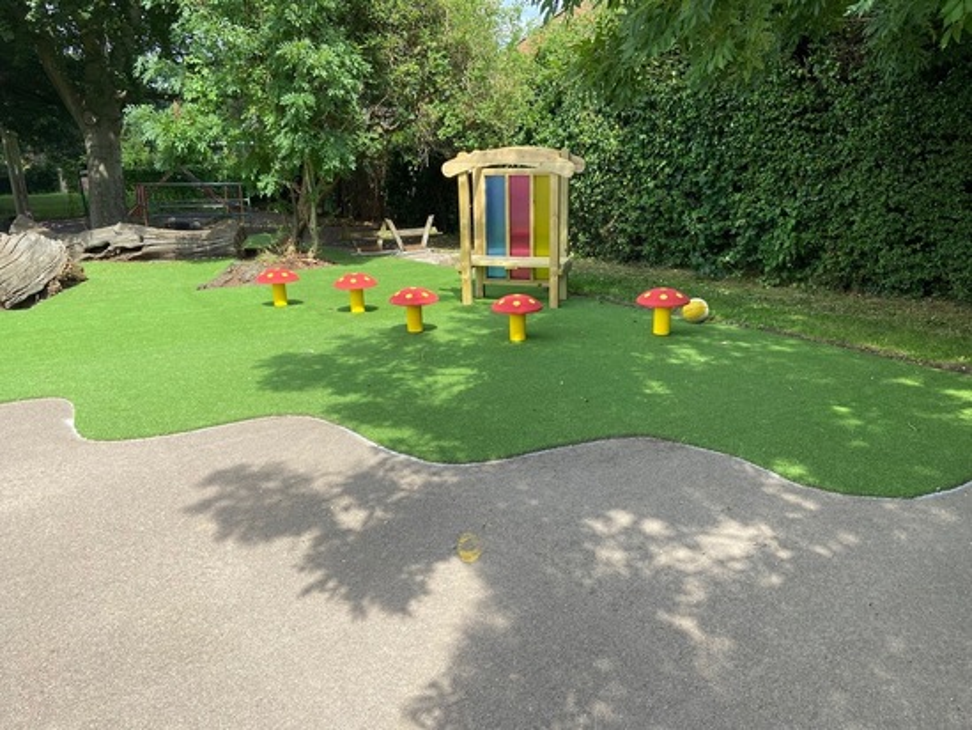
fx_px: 730
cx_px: 486
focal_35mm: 26
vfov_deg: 53.1
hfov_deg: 67.3
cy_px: 365
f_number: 1.8
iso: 32
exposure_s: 1/1082
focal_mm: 4.25
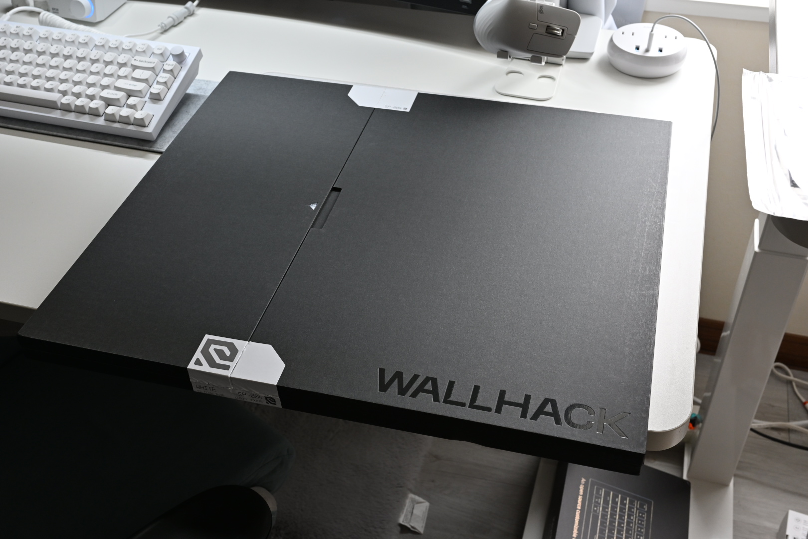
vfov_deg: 33.4
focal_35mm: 40
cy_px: 270
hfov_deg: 48.5
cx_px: 404
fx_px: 898
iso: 1250
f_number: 11
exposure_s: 1/60
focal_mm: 40
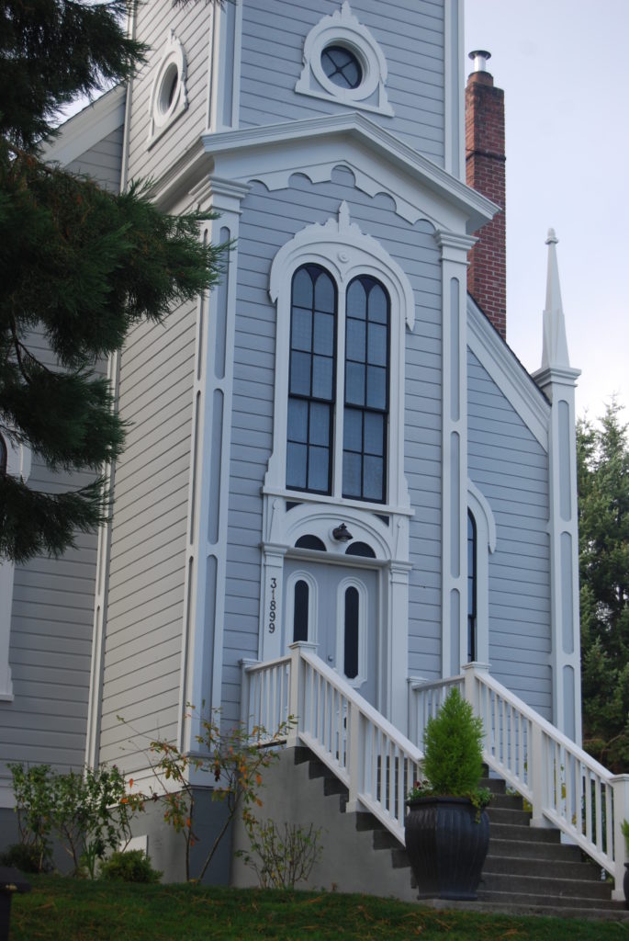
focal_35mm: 68
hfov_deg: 20.2
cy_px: 470
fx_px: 1765
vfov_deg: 29.8
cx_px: 314
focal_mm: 45
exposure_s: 1/125
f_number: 6.3
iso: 100
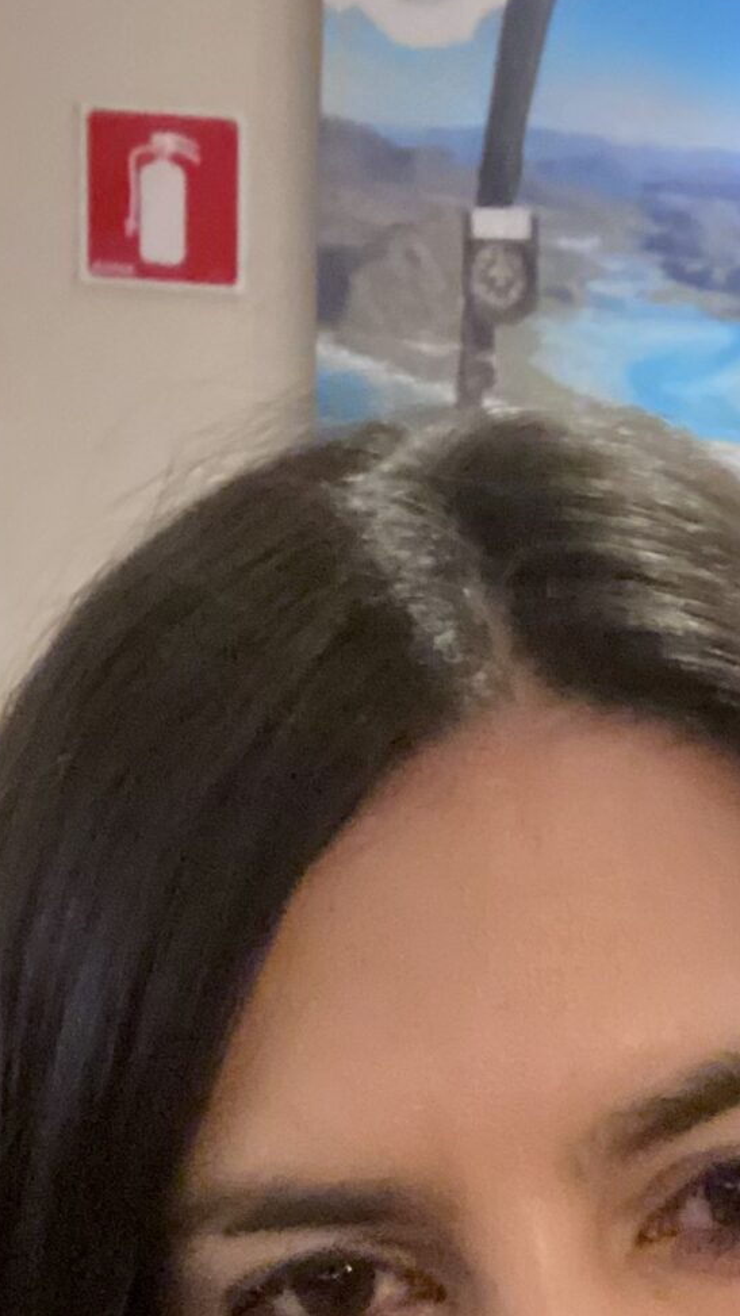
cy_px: 1674
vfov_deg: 22.4
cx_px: 763
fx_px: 3001
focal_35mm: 86
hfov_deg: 13.8
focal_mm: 2.71
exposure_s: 1/15
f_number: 2.2
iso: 1000
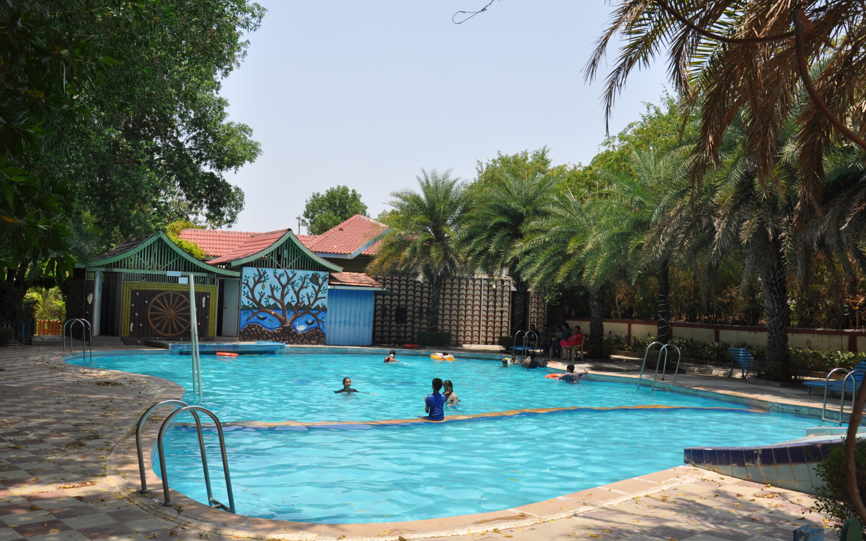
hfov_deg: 58.9
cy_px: 264
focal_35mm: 33
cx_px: 432
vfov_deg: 38.8
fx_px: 767
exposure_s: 1/250
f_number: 8
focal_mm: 21
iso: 200
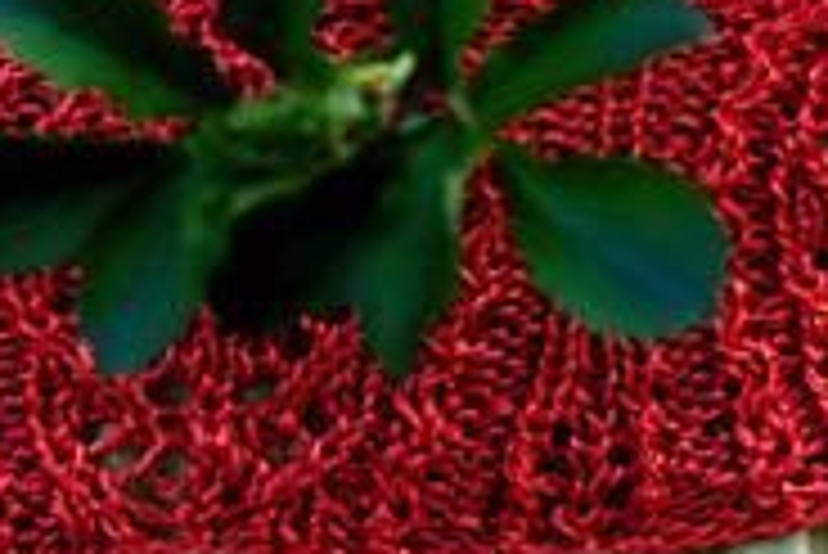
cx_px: -256
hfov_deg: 13.8
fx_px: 3277
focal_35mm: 142
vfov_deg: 9.6
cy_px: 115
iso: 100
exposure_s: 1/100
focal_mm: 35
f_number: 3.5
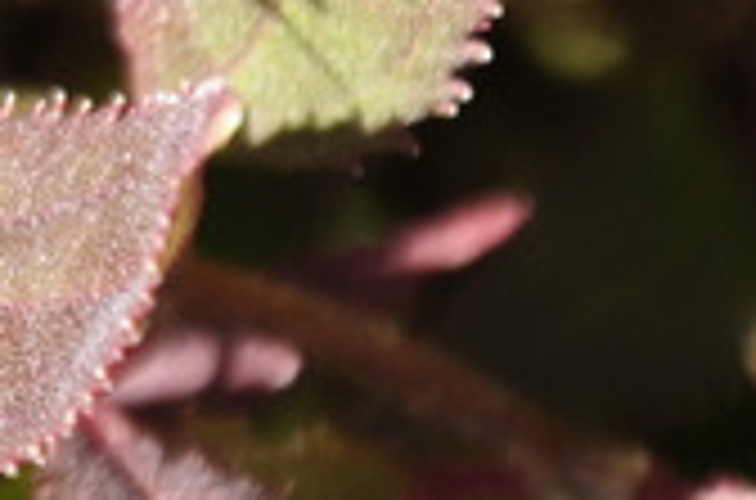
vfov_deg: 1.4
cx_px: -1220
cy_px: -577
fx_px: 20125
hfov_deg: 2.1
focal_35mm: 961
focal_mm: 105
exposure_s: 1/125
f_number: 9
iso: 200
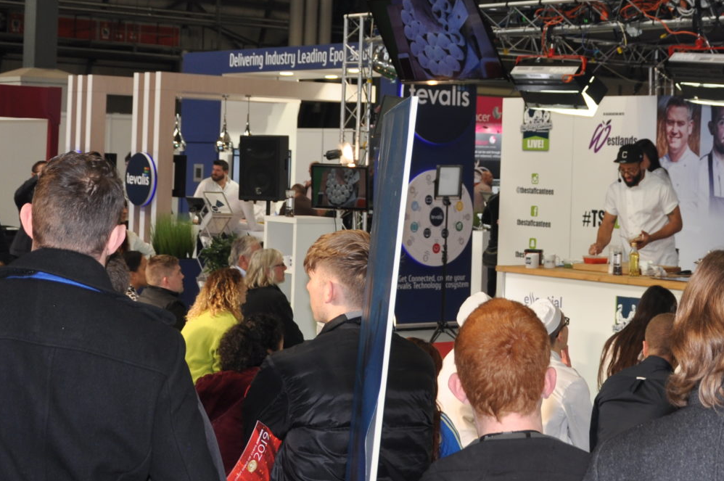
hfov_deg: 25.3
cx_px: 460
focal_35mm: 80
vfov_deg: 16.9
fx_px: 1607
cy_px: 103
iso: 200
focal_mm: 26
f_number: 4
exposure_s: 1/60
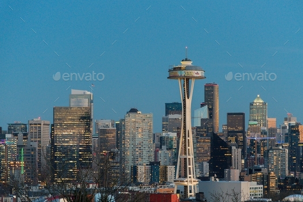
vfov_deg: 10.3
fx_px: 1129
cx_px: 163
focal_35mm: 134
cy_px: 104
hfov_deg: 15.3
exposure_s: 1/60
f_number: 4
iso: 2200
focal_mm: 120
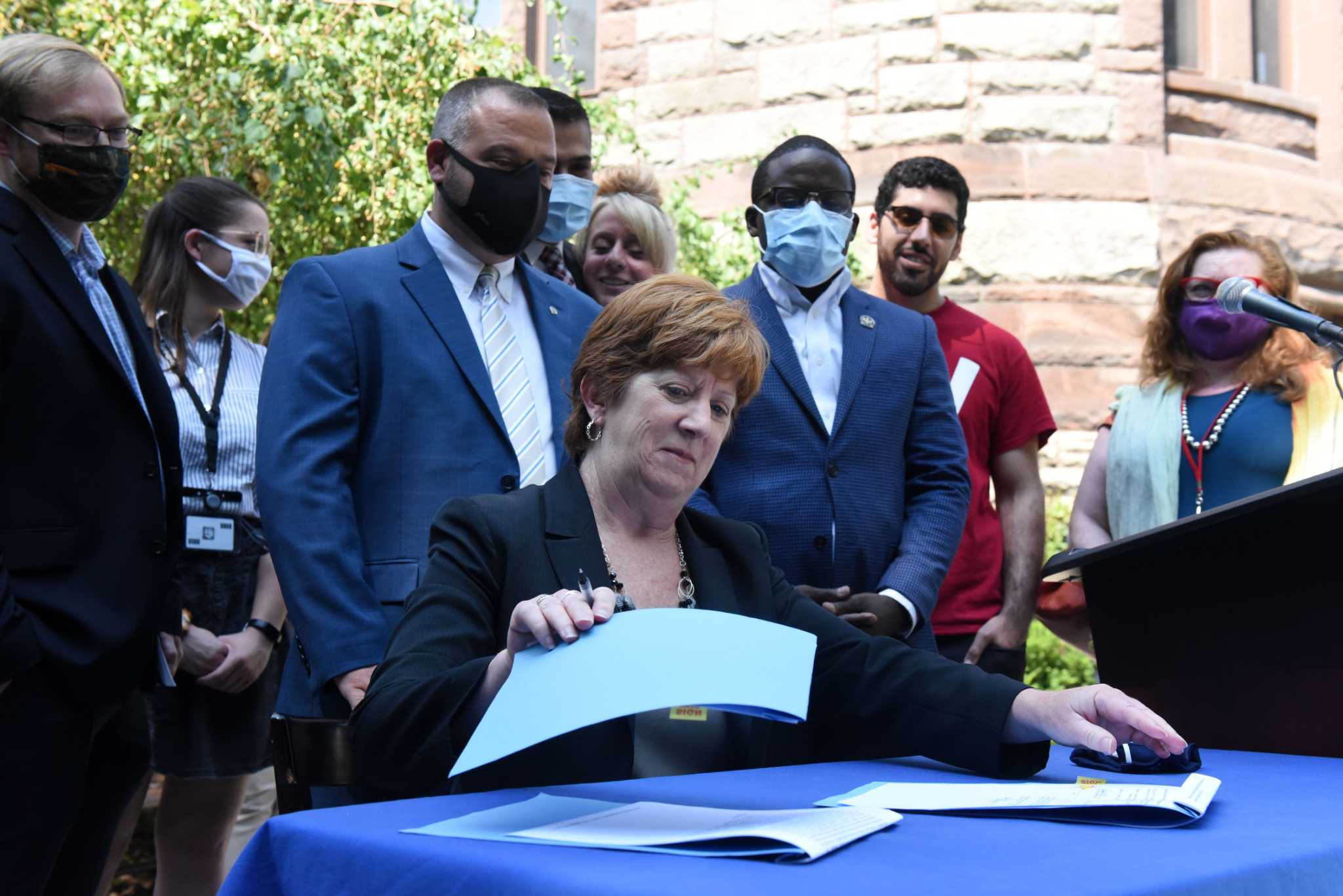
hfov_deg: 43.6
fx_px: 1679
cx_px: 672
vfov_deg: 29.9
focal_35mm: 45
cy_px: 448
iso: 3200
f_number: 7.1
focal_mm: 45
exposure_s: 1/2000
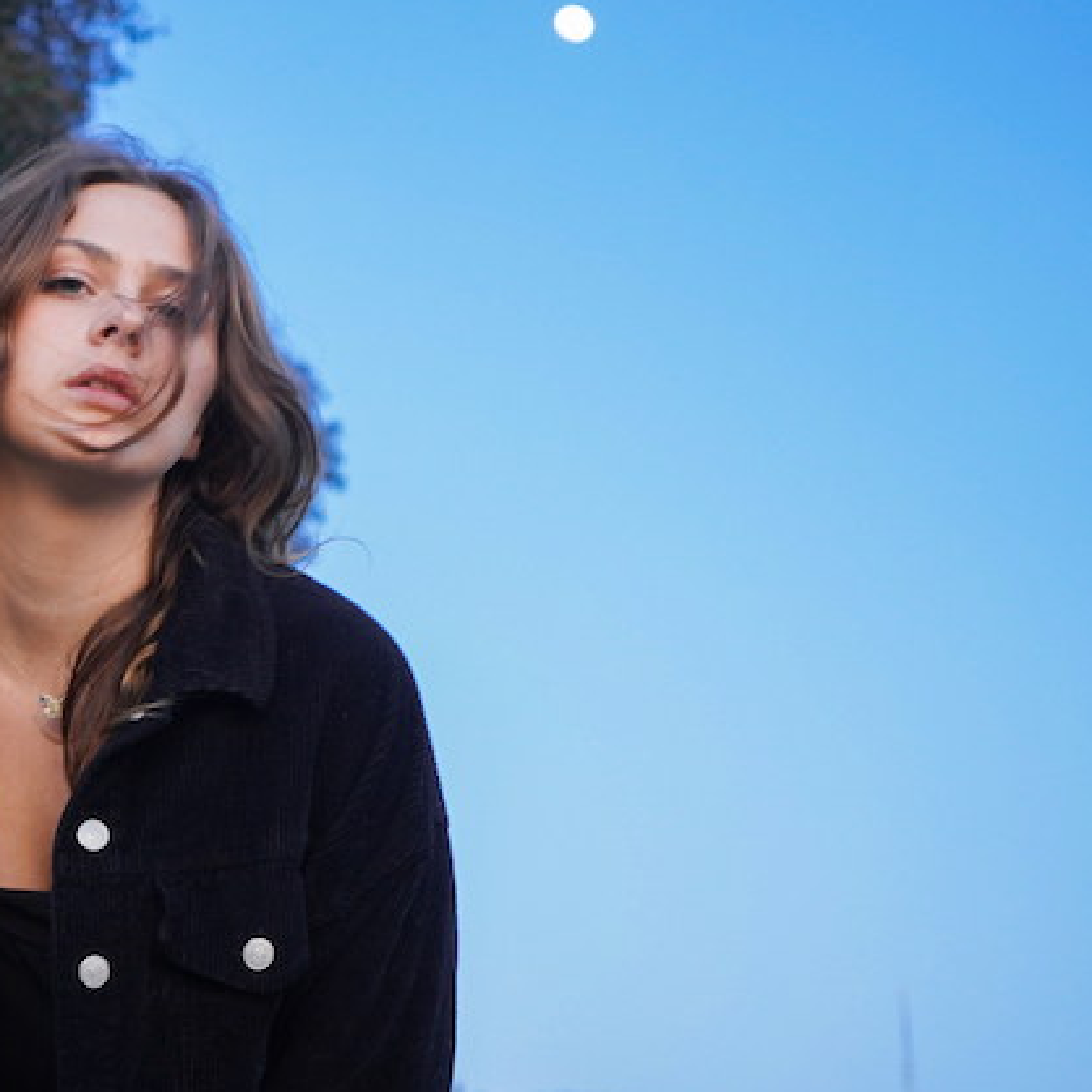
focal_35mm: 78
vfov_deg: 22.2
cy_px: 478
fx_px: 2784
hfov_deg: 22.0
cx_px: 266
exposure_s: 1/50
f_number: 4.5
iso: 500
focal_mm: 48
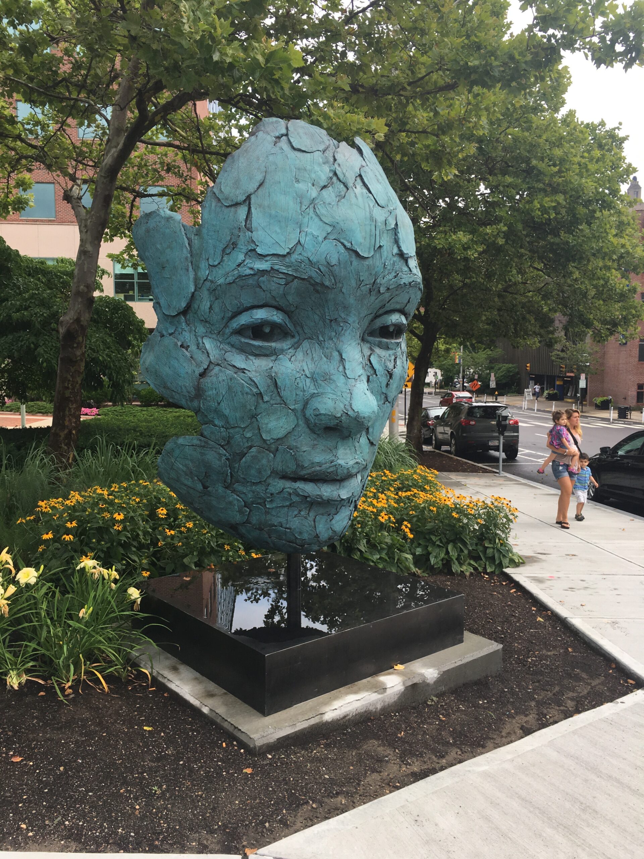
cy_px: 430
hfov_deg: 48.2
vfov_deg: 61.7
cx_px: 322
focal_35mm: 29
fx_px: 719
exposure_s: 1/657
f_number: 2.2
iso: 25
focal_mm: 4.15
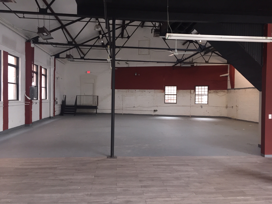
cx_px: 136
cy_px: 102
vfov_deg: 48.2
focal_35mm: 29
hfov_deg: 61.7
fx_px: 228
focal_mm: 4.15
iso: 100
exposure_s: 1/30
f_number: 2.2
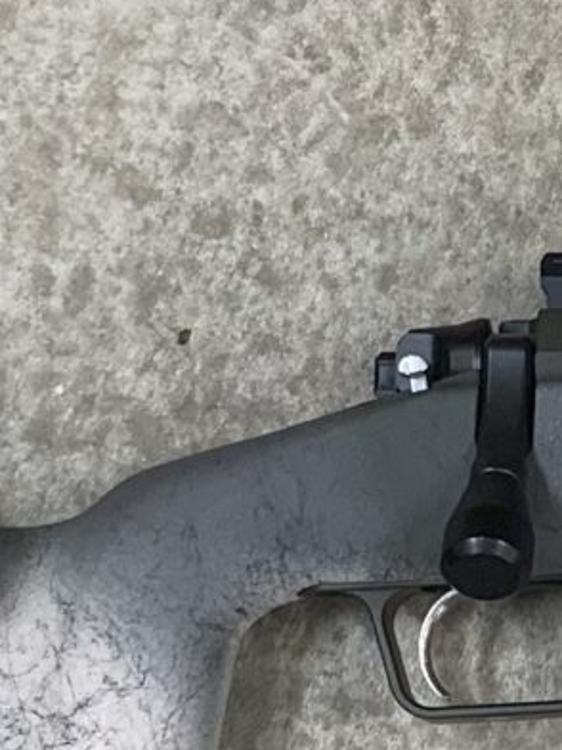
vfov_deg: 11.6
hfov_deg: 8.4
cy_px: 629
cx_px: 1055
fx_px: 3680
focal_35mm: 170
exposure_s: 1/60
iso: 100
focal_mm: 4.25
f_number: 1.8
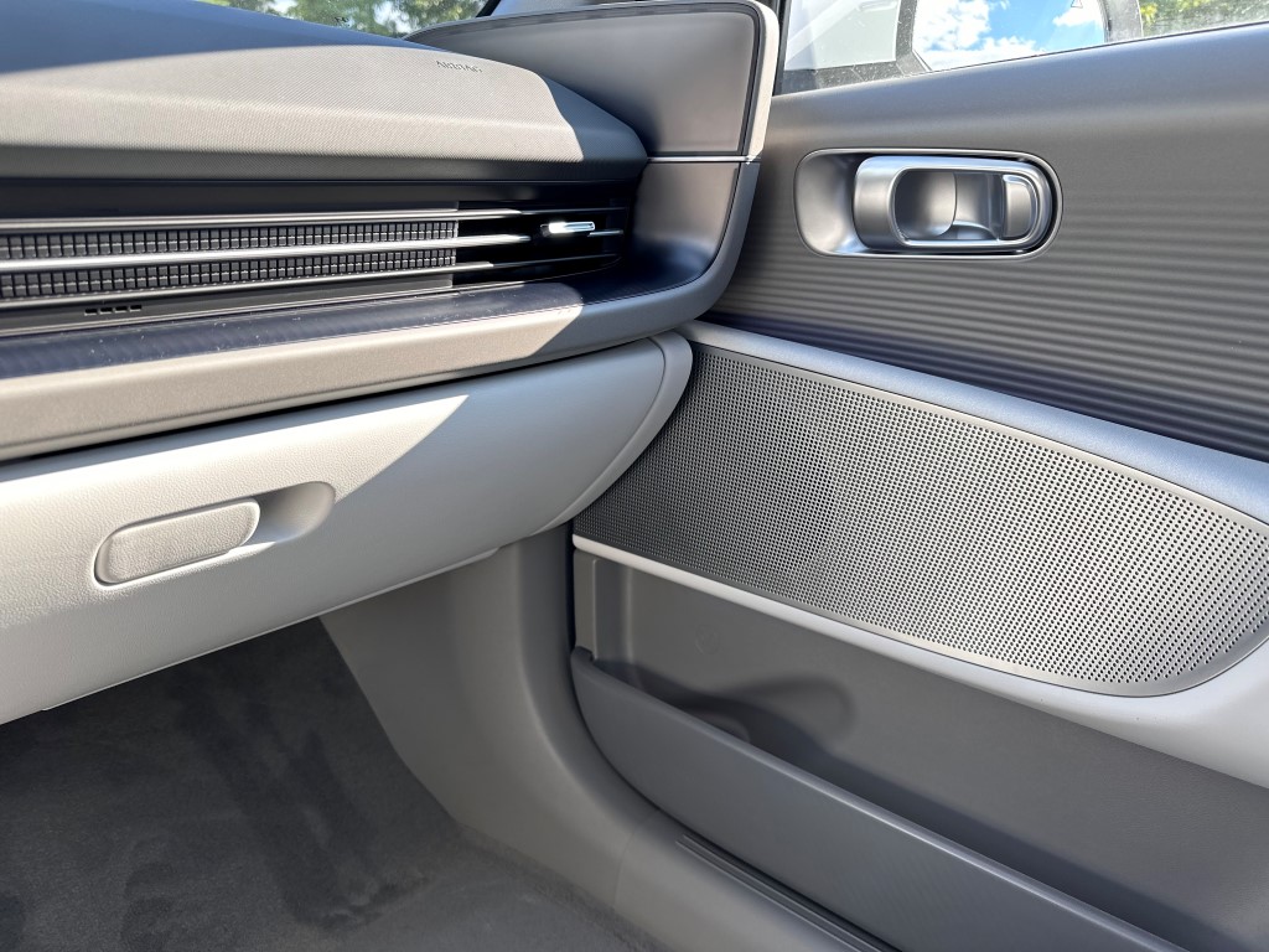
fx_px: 880
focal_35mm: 24
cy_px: 476
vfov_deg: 56.8
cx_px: 634
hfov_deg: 71.6
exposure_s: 1/313
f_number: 1.78
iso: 80
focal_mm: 6.86
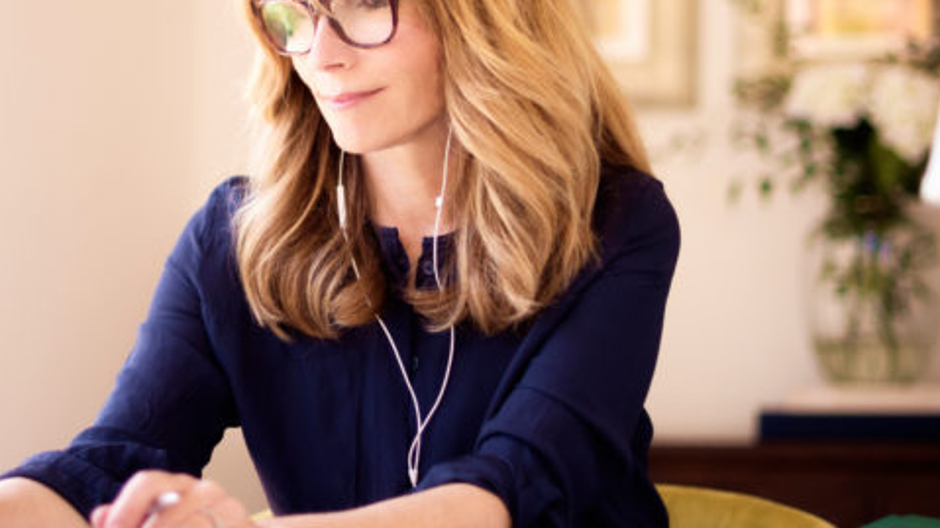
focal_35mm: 112
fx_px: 2791
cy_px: 115
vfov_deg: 10.8
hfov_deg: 19.0
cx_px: 261
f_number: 1.6
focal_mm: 50
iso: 320
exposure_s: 1/800
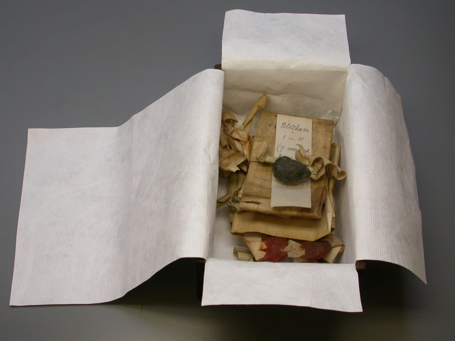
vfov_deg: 27.5
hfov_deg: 36.2
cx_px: 228
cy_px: 170
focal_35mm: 53
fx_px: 697
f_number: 3.8
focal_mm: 11.1
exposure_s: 1/91
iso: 100
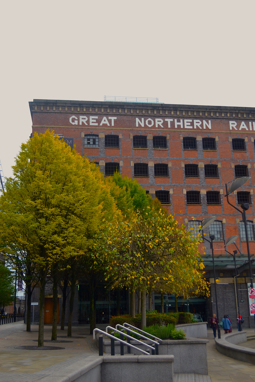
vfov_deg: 49.6
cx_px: 128
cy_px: 191
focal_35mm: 39
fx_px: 414
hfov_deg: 34.2
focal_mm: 26
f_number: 4.2
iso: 100
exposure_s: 1/160
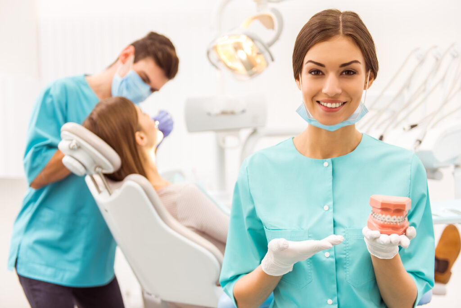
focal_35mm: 52
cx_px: 230
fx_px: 666
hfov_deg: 38.2
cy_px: 154
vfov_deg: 26.0
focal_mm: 52
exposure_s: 1/250
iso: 320
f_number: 2.8
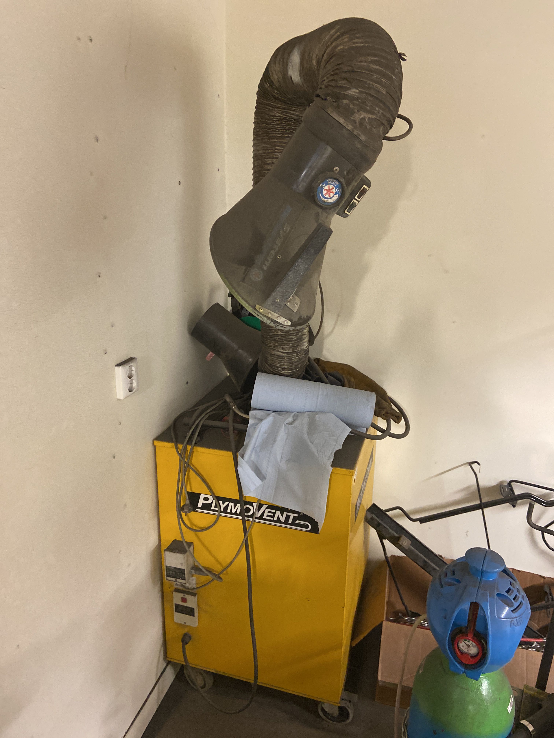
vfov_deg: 67.3
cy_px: 369
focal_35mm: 26
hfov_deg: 53.1
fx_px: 555
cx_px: 277
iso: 320
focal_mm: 4.25
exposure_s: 1/33
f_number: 1.8
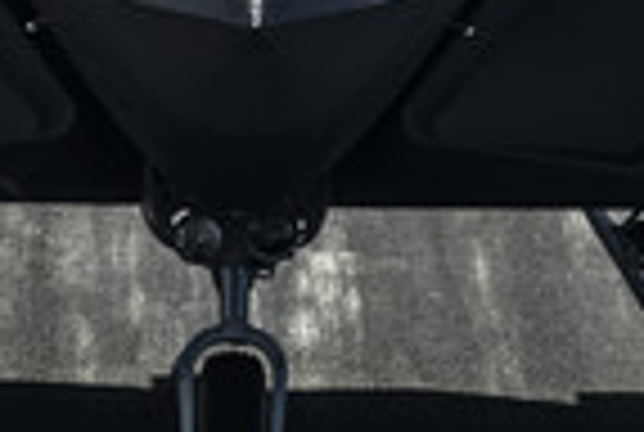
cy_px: -245
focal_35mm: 2179
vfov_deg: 0.6
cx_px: 167
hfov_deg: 0.9
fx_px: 39061
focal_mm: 400
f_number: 8
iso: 125
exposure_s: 1/400
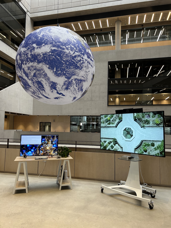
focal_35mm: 26
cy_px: 114
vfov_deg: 67.3
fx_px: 171
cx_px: 86
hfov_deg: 53.1
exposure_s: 1/120
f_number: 1.5
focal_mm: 5.7
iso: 64
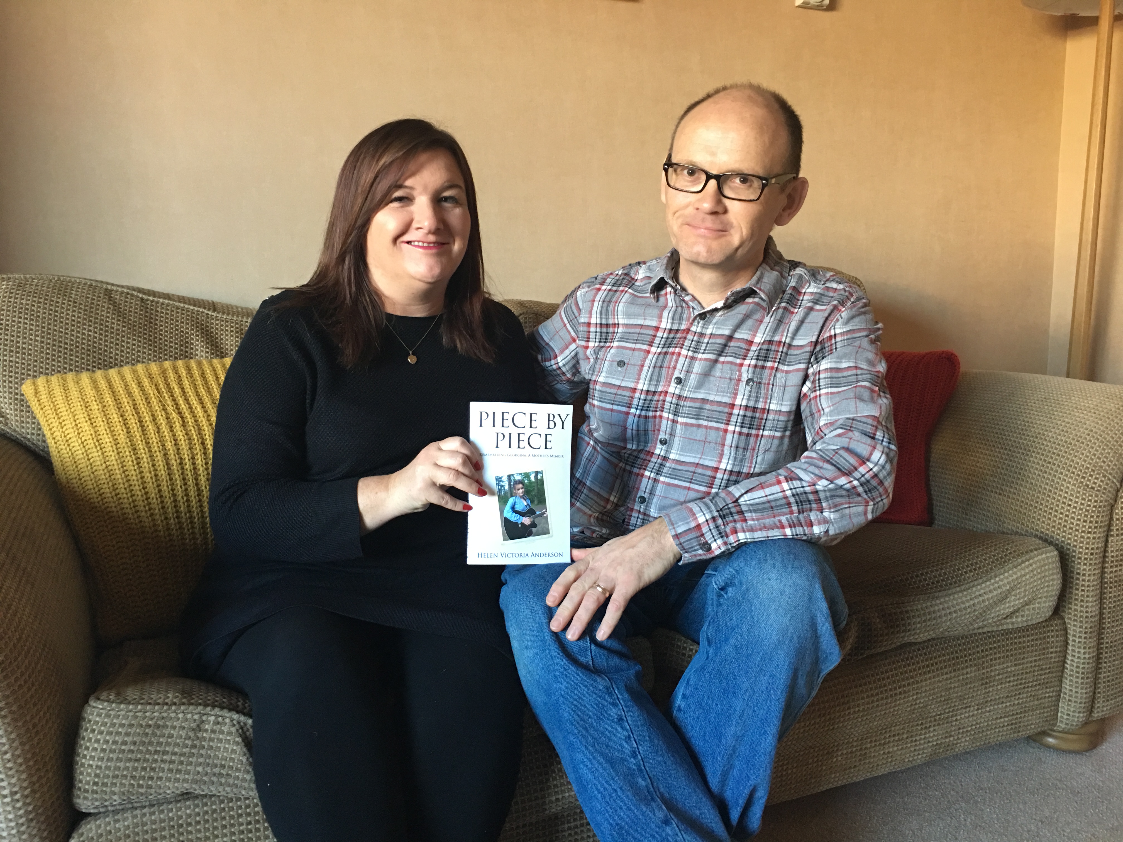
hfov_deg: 61.7
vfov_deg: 48.2
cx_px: 562
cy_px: 421
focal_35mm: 29
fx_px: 941
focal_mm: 4.15
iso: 125
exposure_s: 1/17
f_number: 2.2
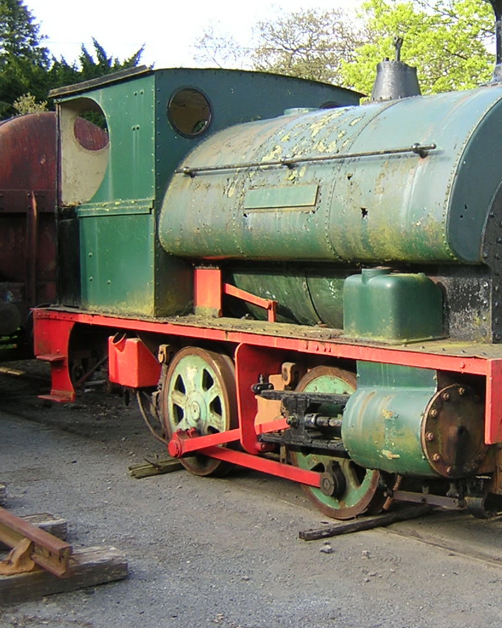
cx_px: 422
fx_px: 1003
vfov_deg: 34.7
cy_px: 273
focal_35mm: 54
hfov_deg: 27.4
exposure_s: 1/174
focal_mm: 4.7
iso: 100
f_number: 2.6
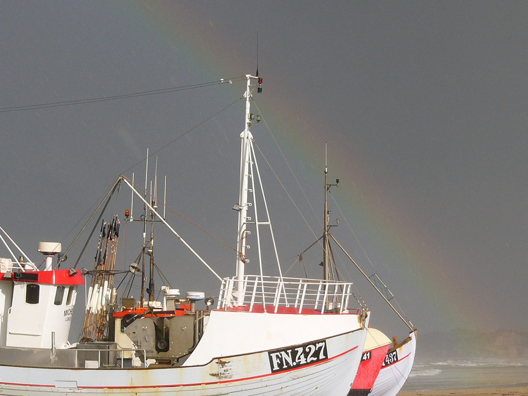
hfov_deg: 13.1
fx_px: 2303
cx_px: 239
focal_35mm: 151
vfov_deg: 9.8
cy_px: 185
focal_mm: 17.6
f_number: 5.2
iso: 50
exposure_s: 1/500
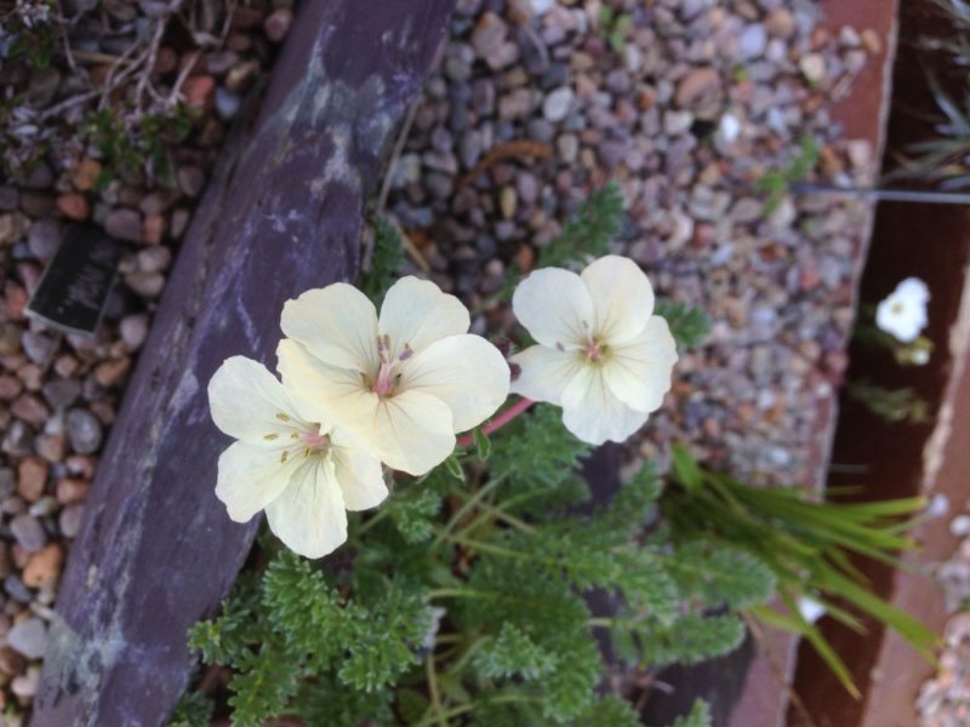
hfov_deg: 55.4
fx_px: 925
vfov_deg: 42.9
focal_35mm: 33
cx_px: 485
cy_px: 364
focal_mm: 4.12
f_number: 2.4
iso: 50
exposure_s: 1/371
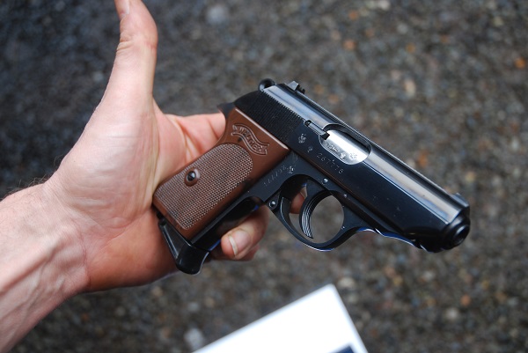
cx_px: 264
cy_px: 176
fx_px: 638
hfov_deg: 44.9
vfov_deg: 30.9
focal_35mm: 44
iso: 200
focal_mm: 29
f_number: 4
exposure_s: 1/60
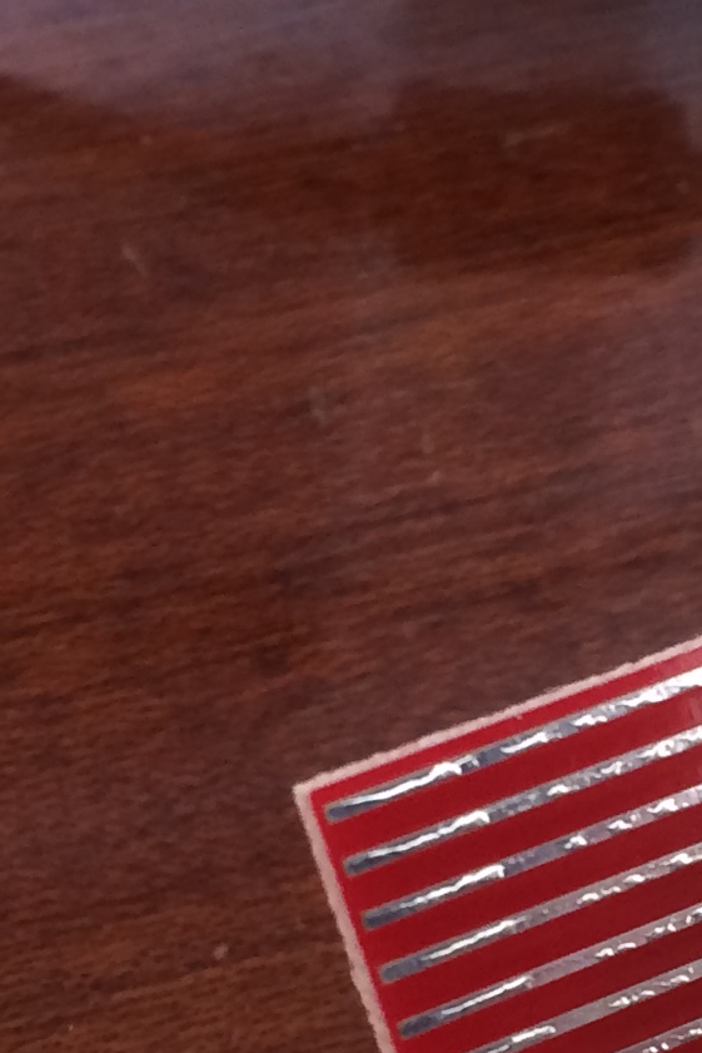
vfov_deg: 17.4
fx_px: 3421
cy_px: 830
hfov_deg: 11.6
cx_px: 674
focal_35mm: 117
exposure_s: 1/33
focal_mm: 4.15
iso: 100
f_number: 2.2
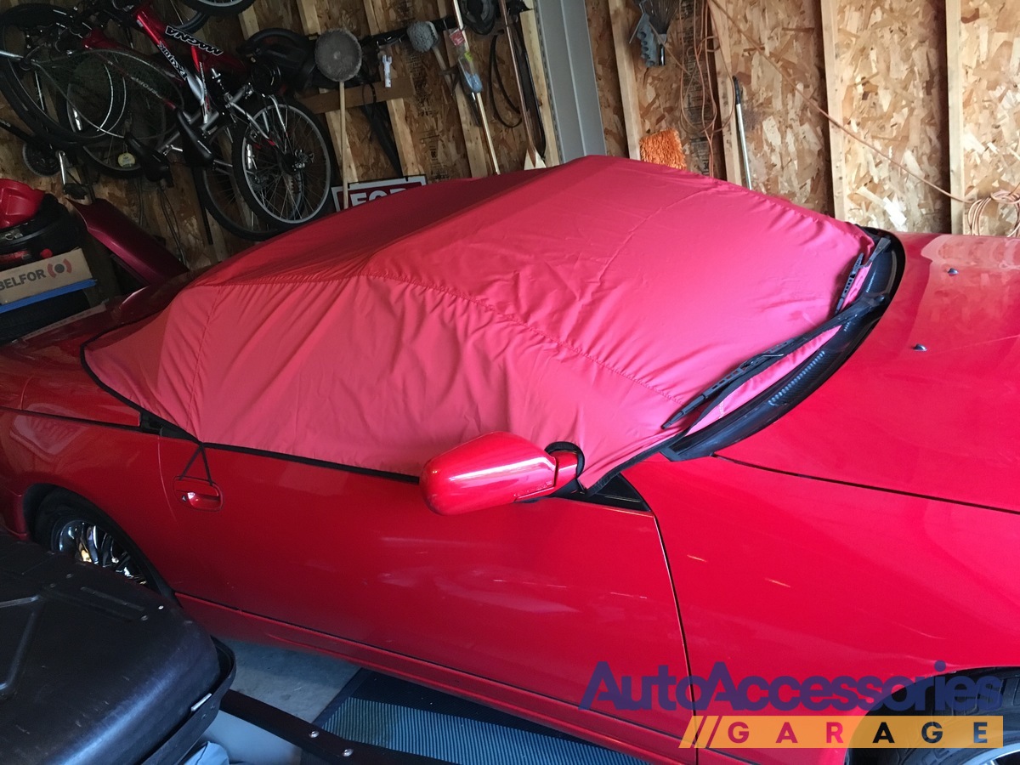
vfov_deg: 48.2
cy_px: 382
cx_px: 510
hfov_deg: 61.7
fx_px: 855
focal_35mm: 29
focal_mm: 4.15
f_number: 2.2
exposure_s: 1/20
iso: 200
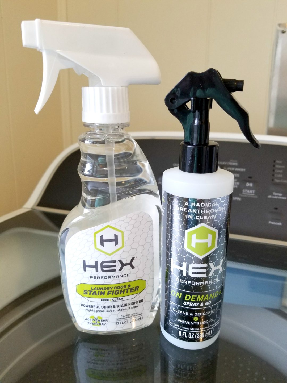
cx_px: 144
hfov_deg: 53.1
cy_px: 192
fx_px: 287
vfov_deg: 67.3
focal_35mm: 26
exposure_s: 1/60
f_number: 1.7
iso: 200
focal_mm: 4.25
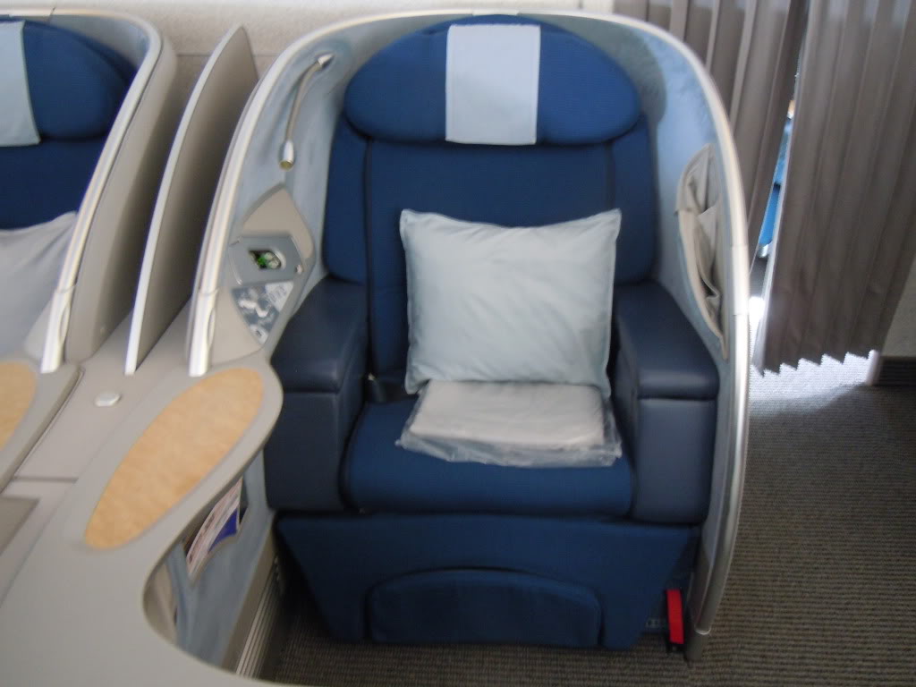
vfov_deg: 46.8
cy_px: 344
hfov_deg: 60.0
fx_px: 794
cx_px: 458
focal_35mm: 30
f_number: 3.5
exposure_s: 1/4
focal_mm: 5.4
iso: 400
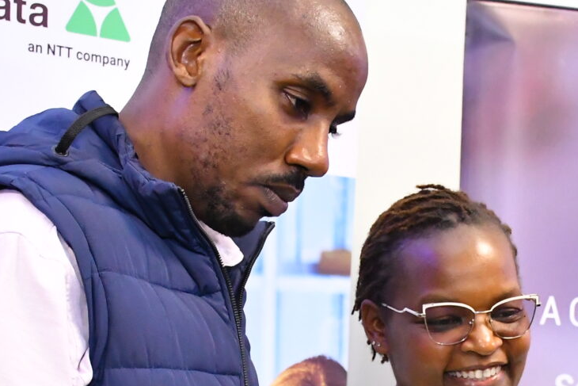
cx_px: 492
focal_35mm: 101
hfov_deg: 19.9
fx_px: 1622
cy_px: 420
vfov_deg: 13.3
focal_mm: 24
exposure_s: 1/125
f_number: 5
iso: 5000
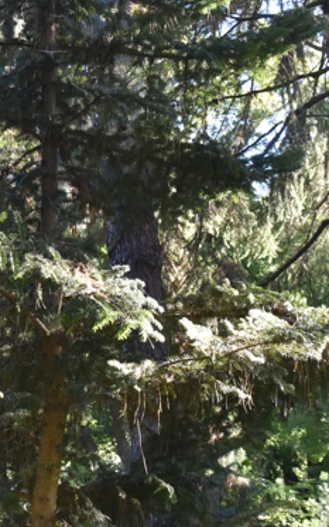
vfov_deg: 34.3
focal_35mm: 59
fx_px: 847
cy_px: 185
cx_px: 4
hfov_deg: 21.3
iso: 800
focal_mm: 18
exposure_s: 1/125
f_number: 5.6
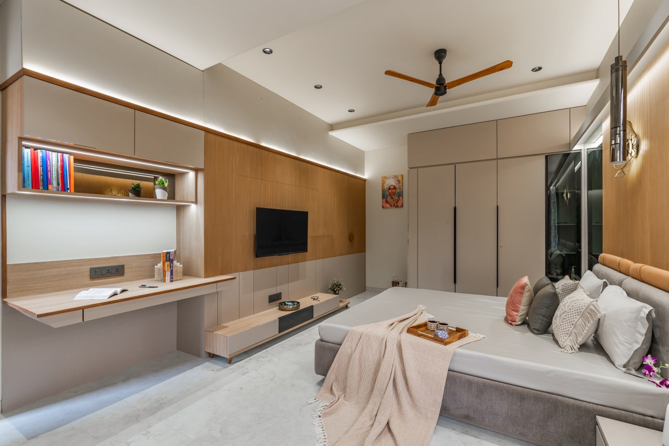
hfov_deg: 96.7
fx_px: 297
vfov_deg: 73.7
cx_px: 334
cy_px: 223
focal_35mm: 16
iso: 160
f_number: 8
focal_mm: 16
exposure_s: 1/13
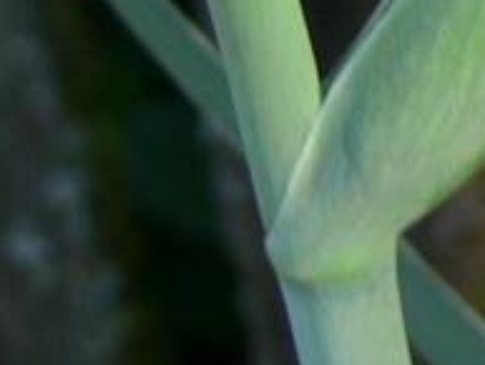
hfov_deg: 3.6
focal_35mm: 543
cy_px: -556
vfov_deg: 2.7
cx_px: 1246
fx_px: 7613
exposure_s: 1/60
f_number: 3.2
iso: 80
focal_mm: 17.5
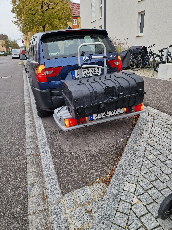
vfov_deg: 73.9
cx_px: 86
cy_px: 115
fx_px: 152
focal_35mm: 23
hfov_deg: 58.9
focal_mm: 6.4
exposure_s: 1/180
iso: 100
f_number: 1.8
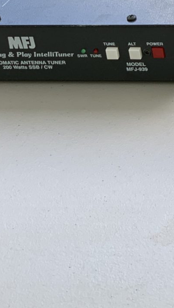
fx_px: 1328
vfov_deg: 13.2
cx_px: 382
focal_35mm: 162
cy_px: 47
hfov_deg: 7.1
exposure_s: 1/141
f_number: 2.4
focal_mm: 6
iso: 16
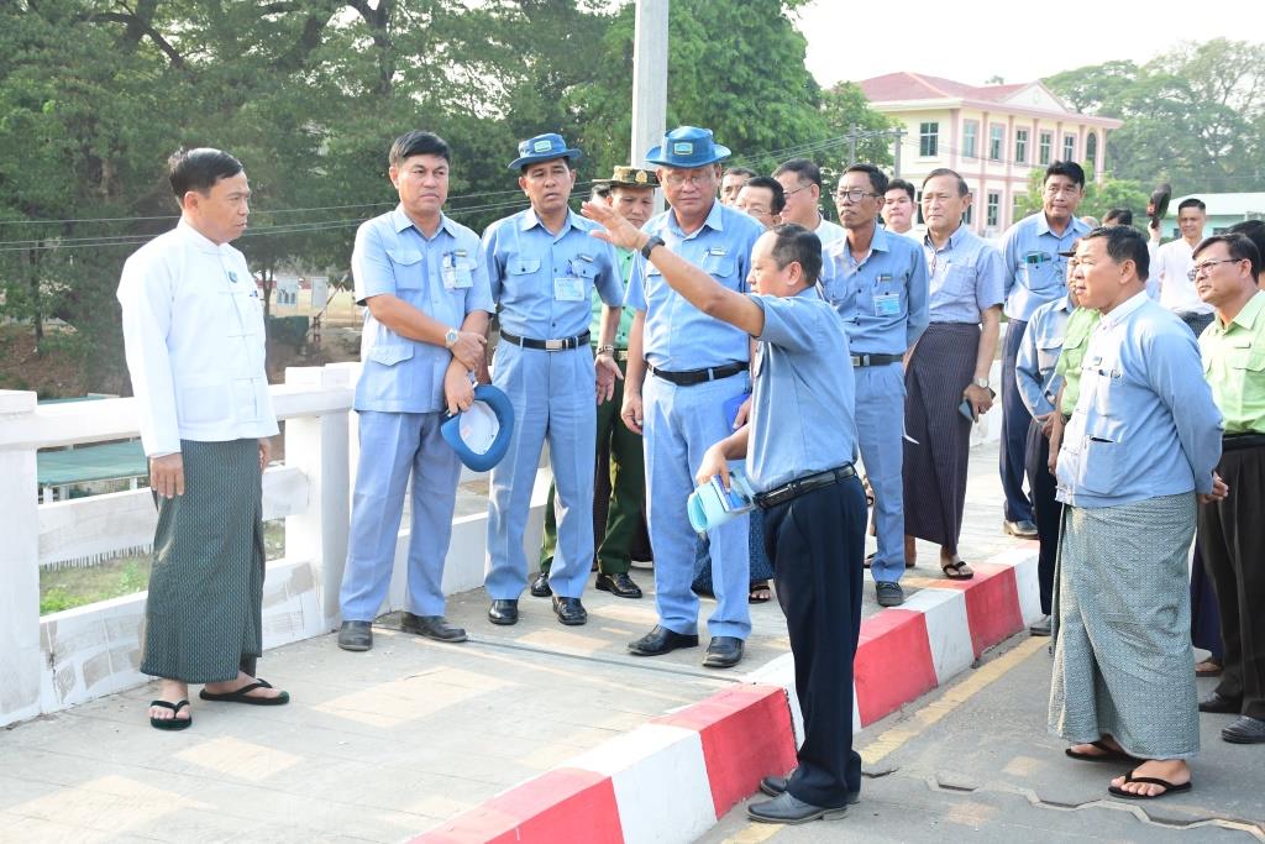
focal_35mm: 51
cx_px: 632
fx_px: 1792
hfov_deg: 38.9
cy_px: 422
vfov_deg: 26.5
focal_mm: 34
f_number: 5.6
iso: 1100
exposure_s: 1/500
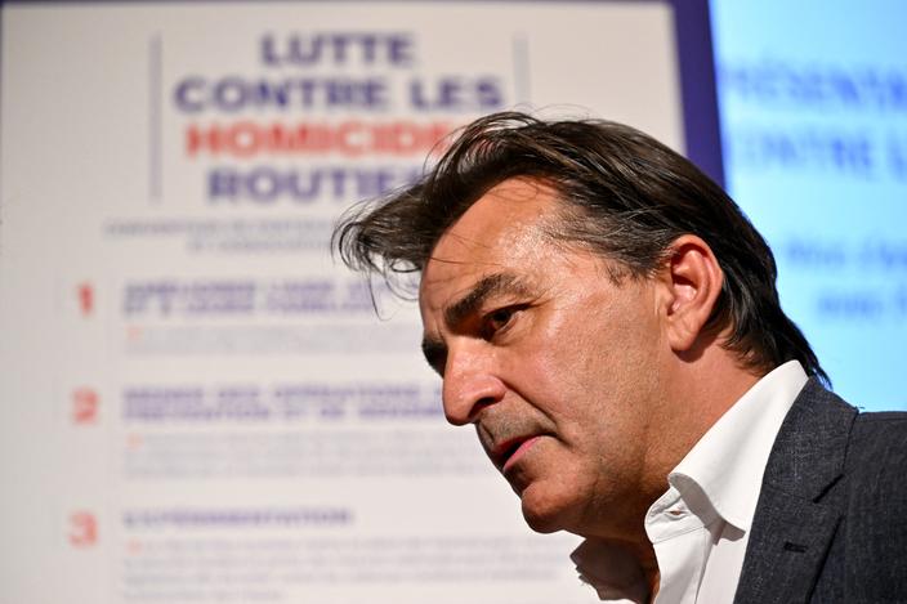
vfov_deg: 11.4
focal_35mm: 120
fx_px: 3022
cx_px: 454
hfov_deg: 17.1
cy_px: 302
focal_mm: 120
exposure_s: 1/200
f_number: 4
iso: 2500
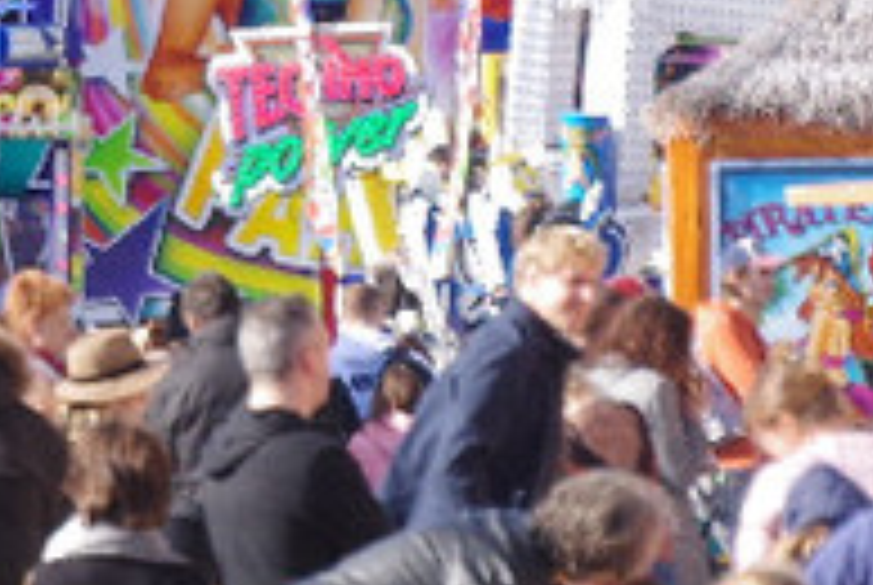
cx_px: -333
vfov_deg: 1.4
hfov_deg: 2.1
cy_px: -410
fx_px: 23534
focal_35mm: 969
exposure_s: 1/400
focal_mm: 105
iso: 400
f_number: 9
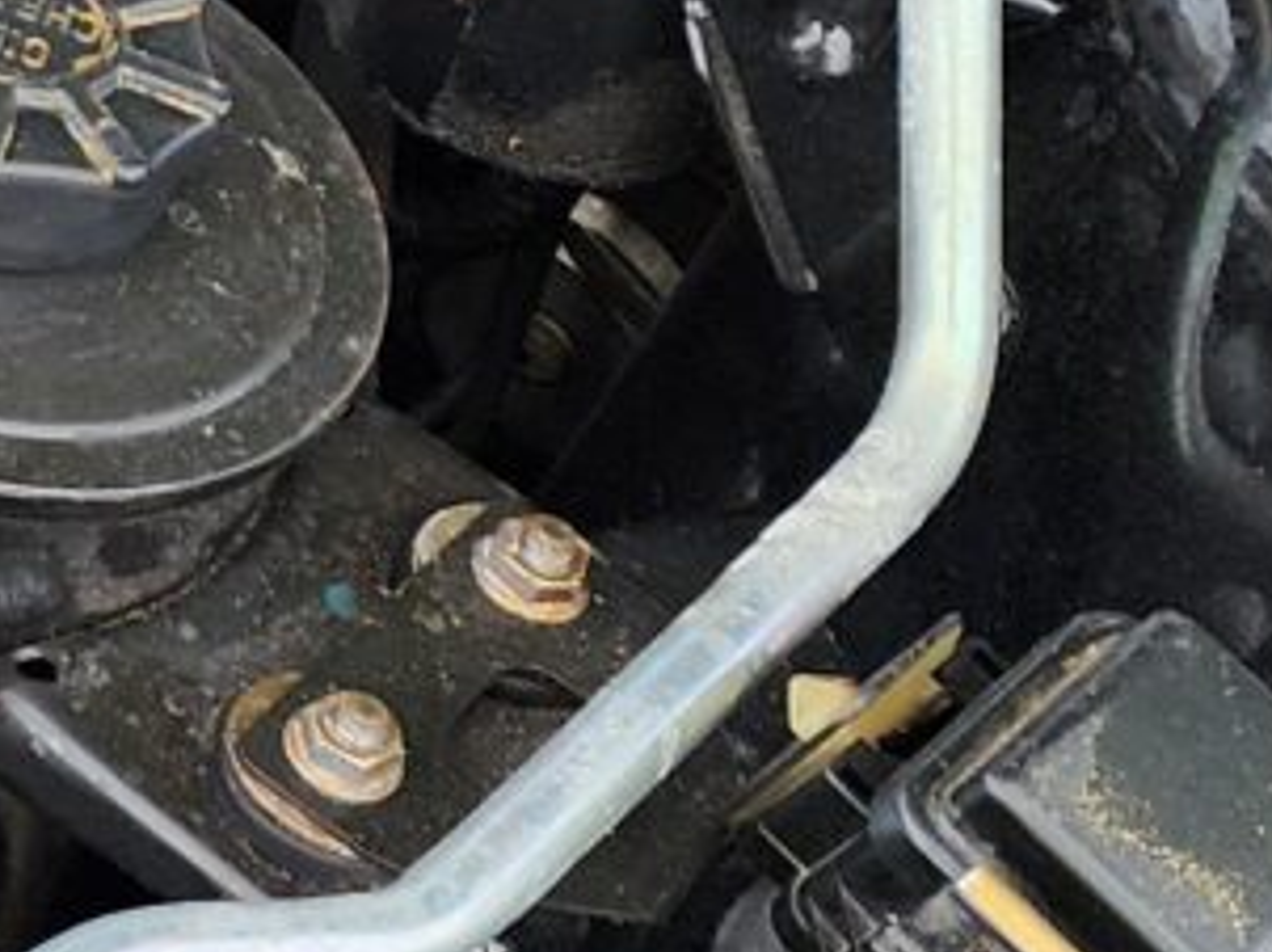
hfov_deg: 10.2
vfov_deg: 9.1
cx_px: -2173
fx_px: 5728
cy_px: -720
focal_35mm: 156
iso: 20
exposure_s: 1/180
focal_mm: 6.4
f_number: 1.8
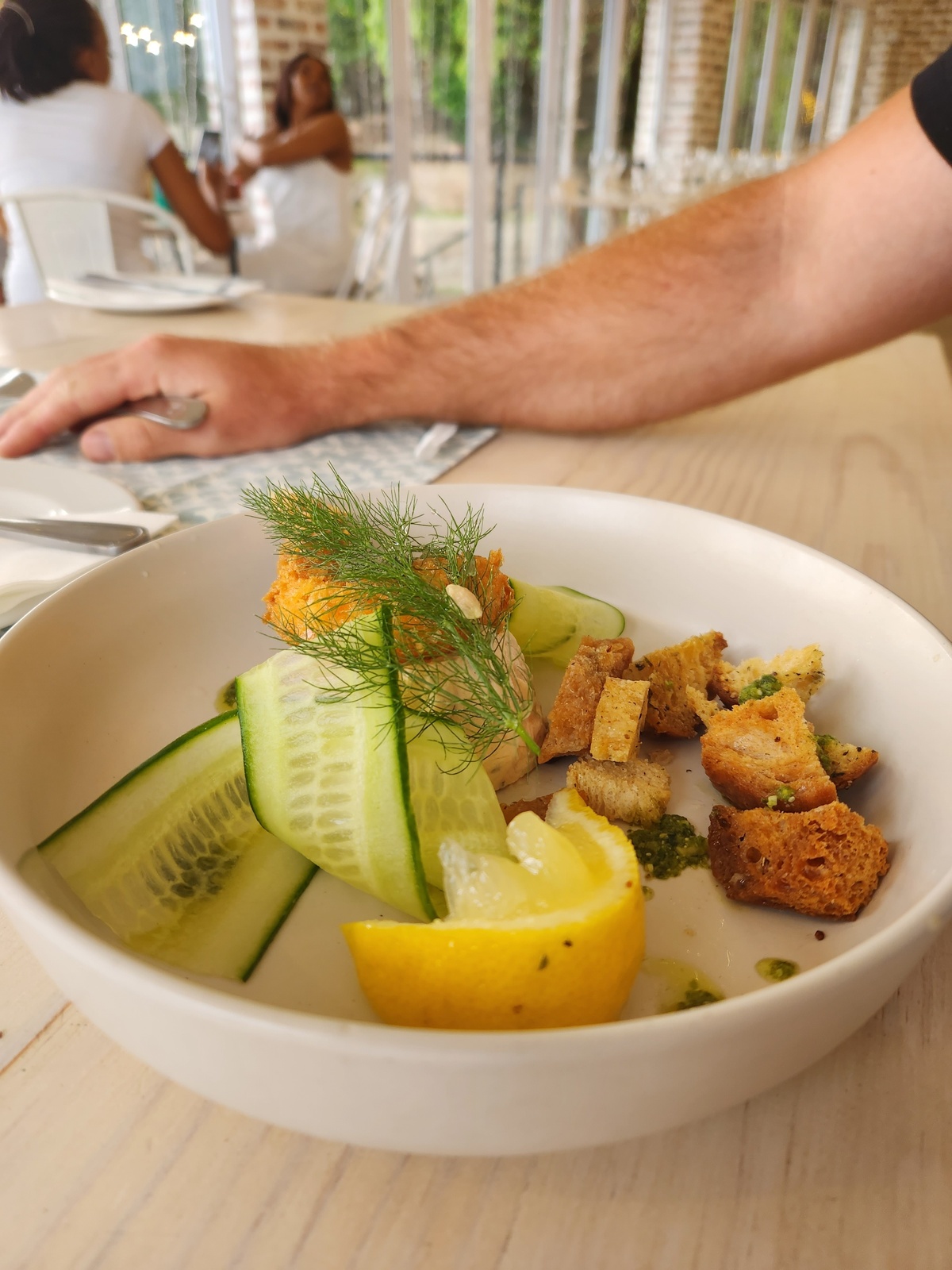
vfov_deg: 73.9
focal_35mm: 23
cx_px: 476
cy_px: 635
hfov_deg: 58.9
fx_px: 843
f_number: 1.8
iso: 100
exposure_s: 1/100
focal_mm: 5.4
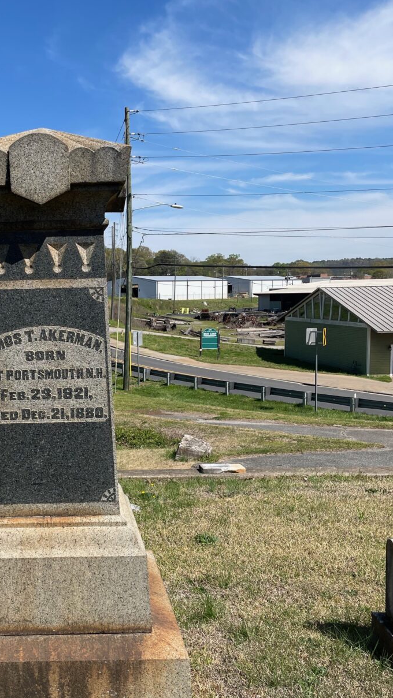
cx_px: 61
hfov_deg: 31.7
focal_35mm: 36
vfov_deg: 55.3
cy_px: 359
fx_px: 667
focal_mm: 4.2
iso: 32
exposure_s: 1/3731
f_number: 1.6
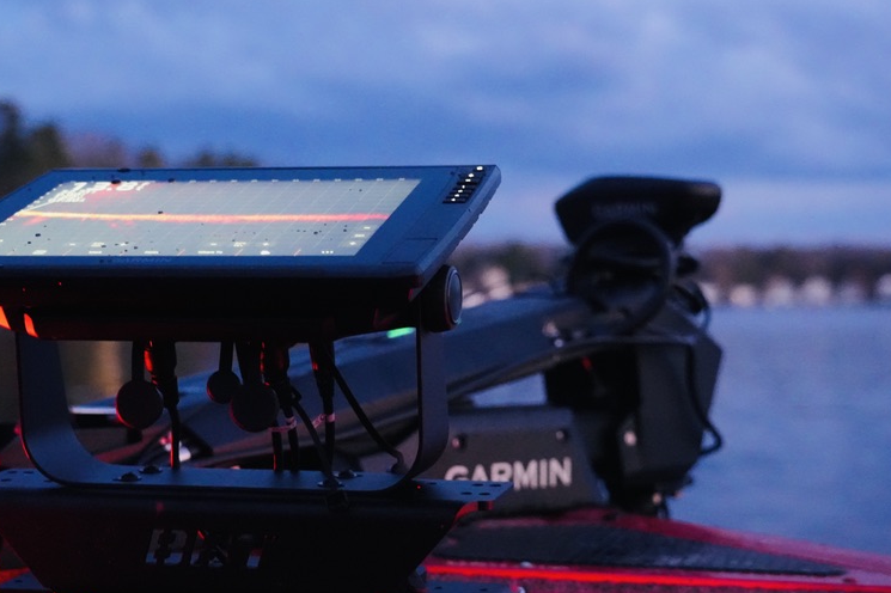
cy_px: 311
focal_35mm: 70
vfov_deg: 19.4
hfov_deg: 28.8
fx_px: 1732
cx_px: 500
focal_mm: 48
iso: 12800
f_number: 4
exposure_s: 1/60
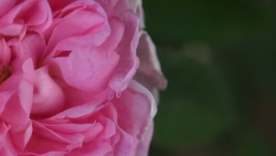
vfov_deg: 6.4
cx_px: 7
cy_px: 83
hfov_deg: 11.2
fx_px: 1391
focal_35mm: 190
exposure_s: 1/500
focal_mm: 60
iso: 560
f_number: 3
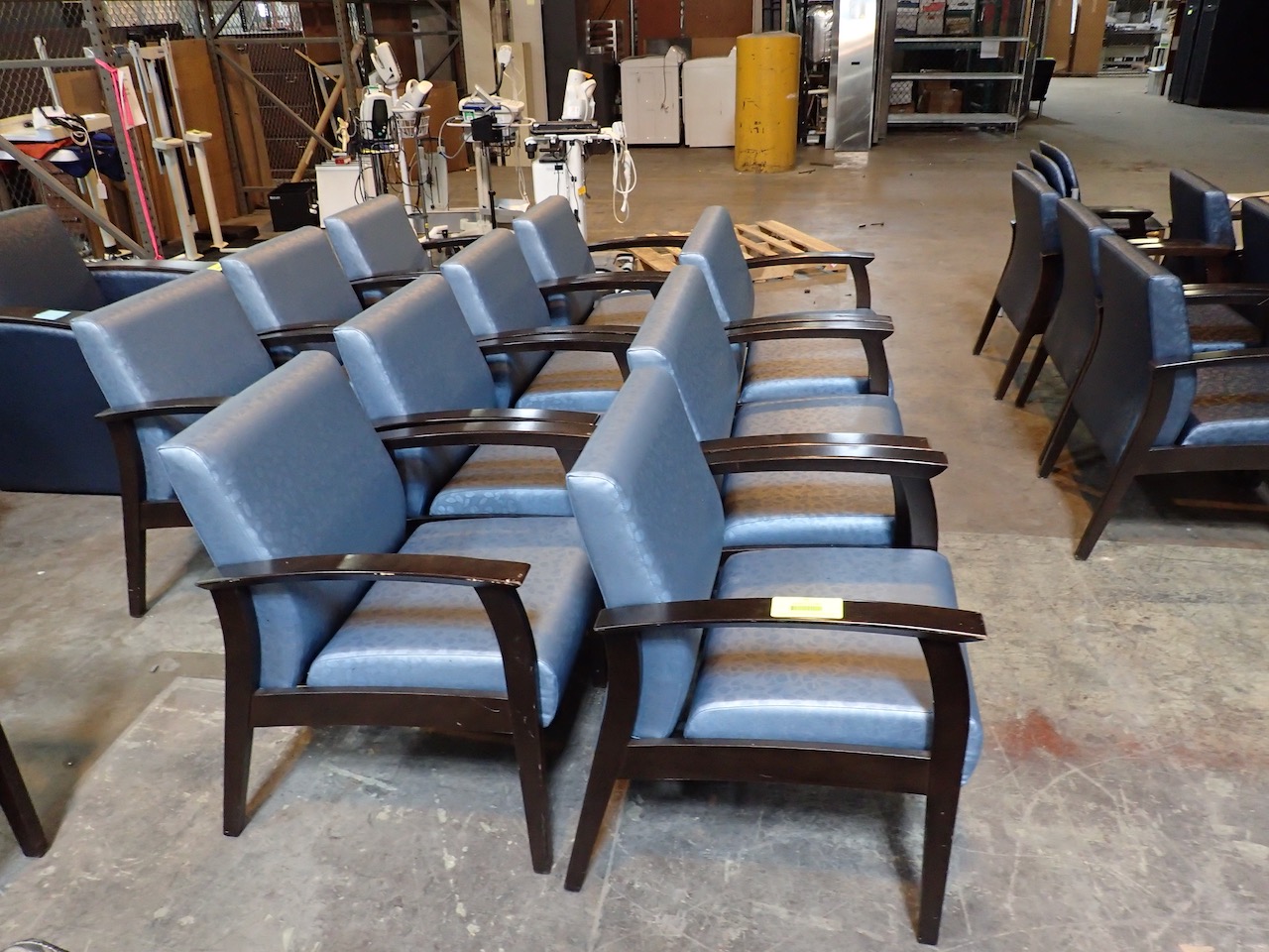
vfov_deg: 54.9
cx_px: 634
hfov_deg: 69.4
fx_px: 916
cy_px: 476
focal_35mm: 25
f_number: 2.8
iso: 500
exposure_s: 1/30
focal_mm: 4.5
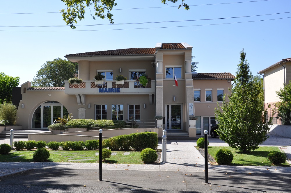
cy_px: 96
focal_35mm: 36
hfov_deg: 53.2
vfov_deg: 36.8
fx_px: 291
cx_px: 146
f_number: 11
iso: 200
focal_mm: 24
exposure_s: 1/125
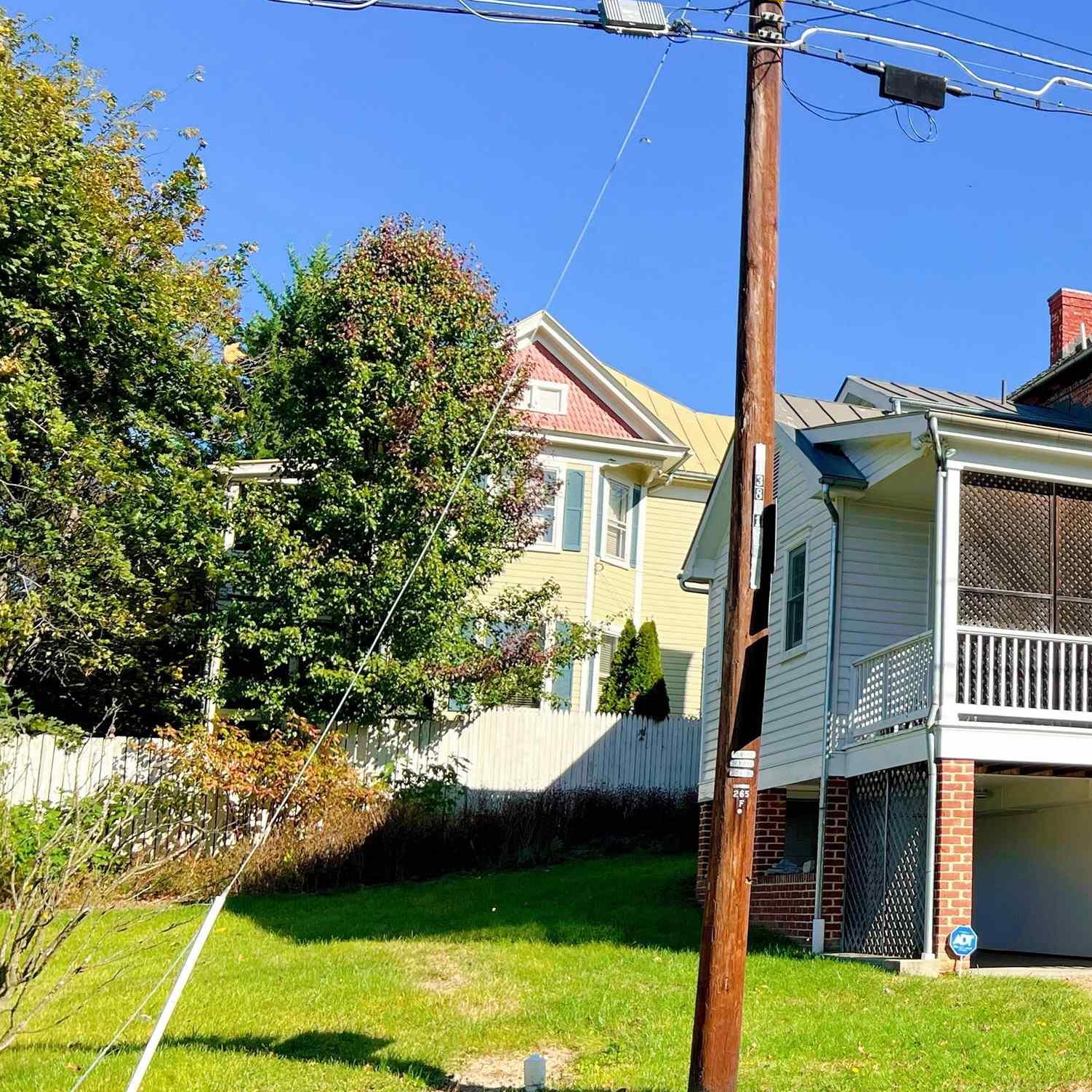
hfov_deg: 33.0
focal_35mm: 47
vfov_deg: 36.0
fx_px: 1677
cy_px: 611
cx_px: 1100
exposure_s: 1/2571
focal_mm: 5.7
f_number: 1.5
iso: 50
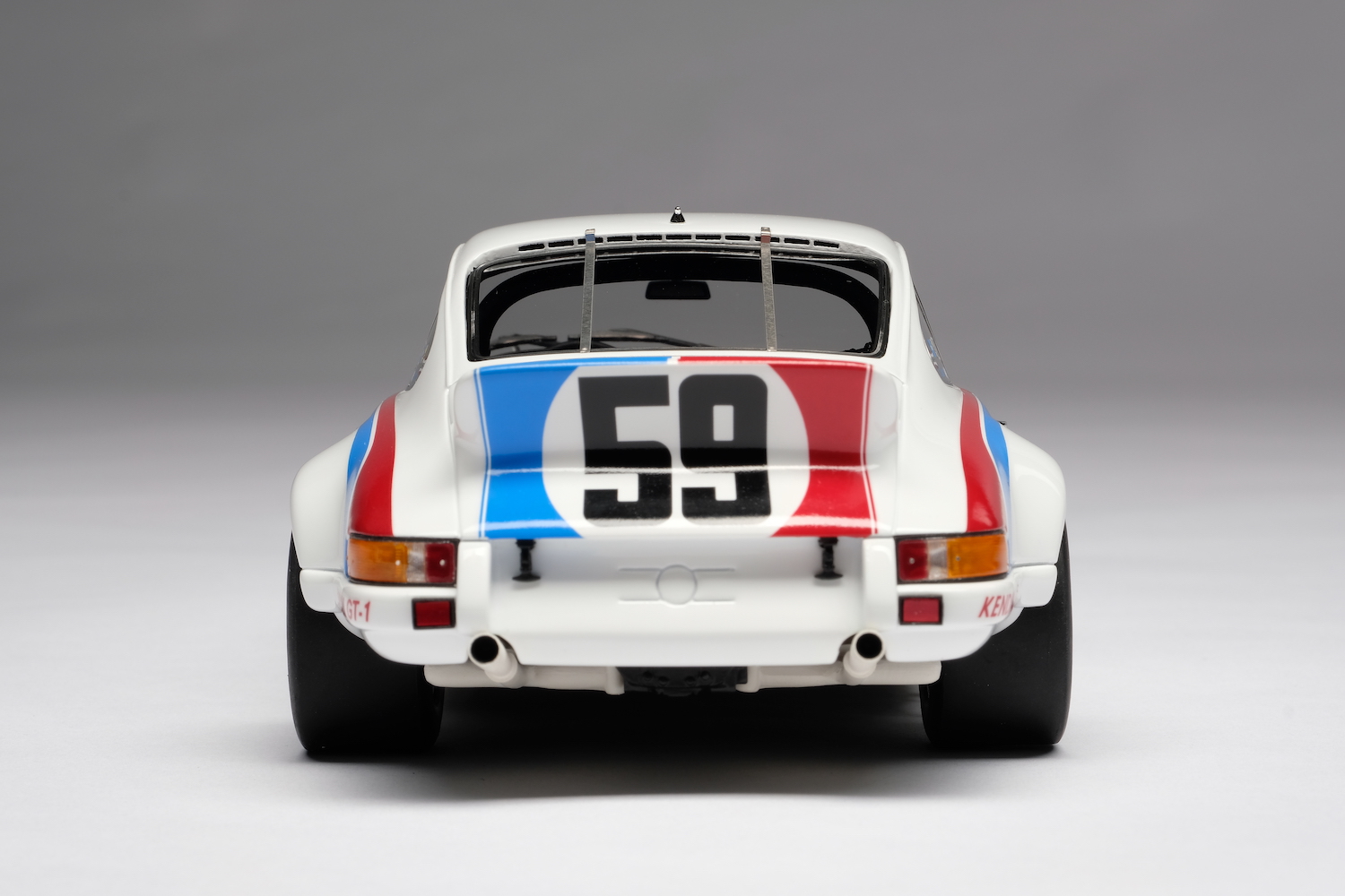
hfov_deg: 24.5
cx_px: 672
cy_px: 448
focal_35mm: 83
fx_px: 3101
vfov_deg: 16.5
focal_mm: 55
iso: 200
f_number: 20
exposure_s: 1/160
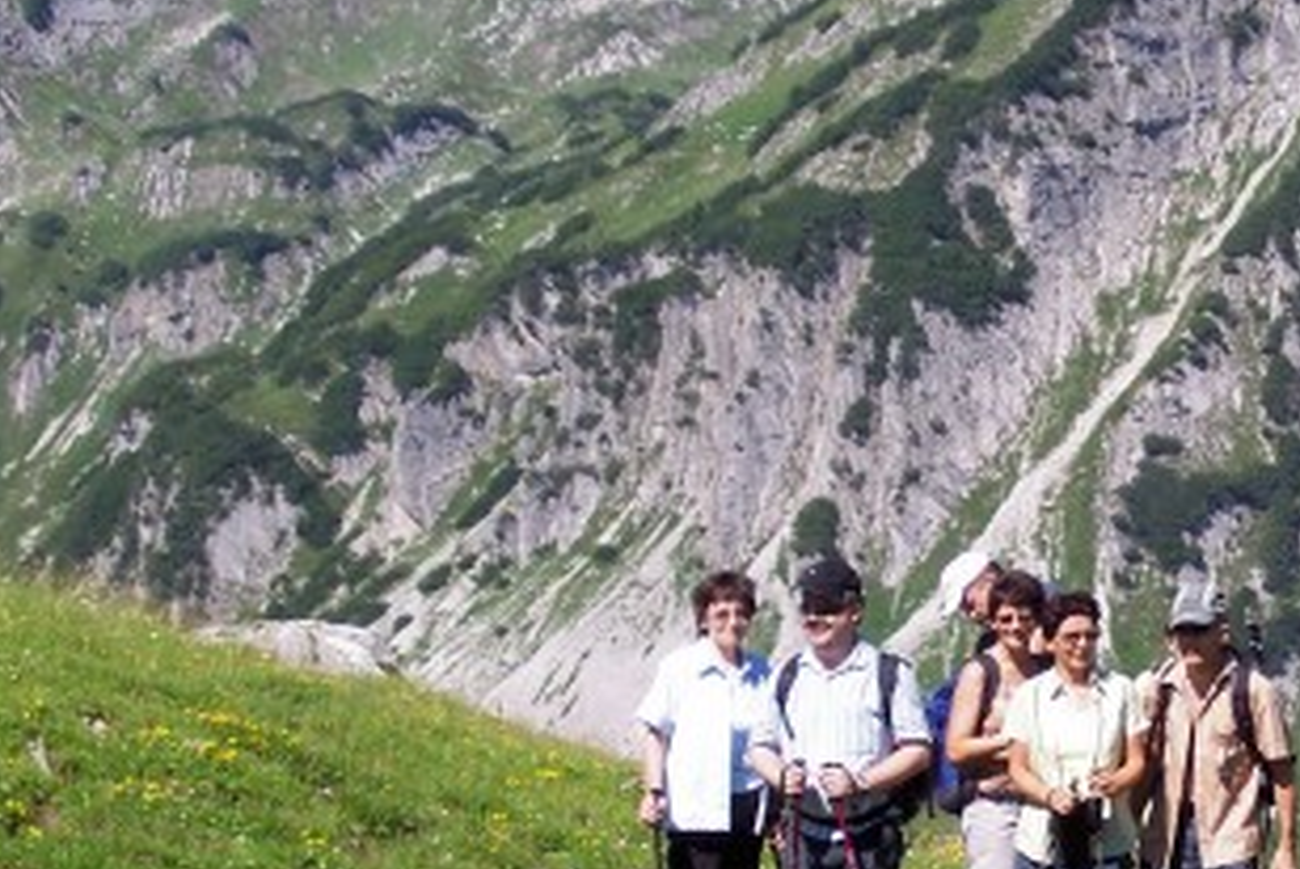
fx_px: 6361
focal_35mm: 176
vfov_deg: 7.8
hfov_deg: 11.6
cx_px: 1190
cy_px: 451
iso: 80
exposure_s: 1/400
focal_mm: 14.9
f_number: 4.5
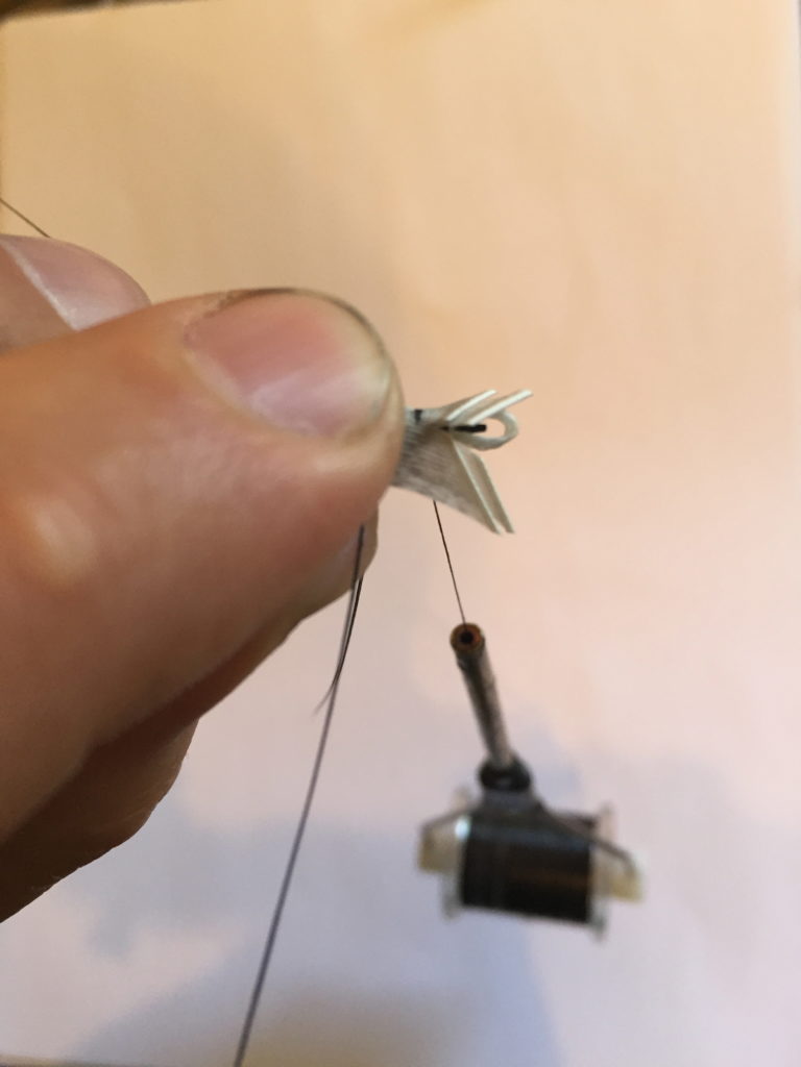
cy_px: 534
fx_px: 895
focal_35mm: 29
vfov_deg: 61.7
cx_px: 400
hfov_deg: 48.2
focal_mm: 4.15
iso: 100
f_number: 2.2
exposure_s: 1/30
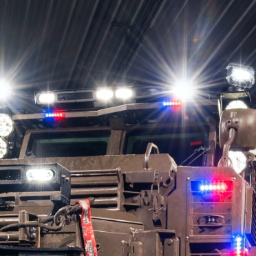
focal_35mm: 85
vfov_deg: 19.2
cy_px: 312
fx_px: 711
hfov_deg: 20.2
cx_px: 201
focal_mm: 23
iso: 64
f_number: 10
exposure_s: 1/4
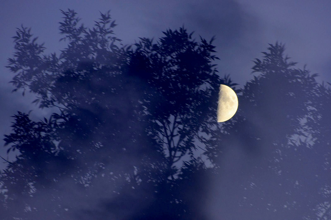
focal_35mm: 450
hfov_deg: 4.6
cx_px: 166
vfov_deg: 3.0
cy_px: 110
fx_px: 4133
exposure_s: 1/60
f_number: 5.6
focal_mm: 300
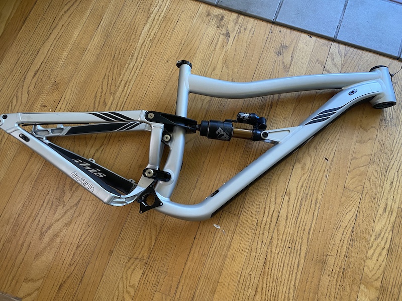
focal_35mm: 26
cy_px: 150
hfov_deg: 67.3
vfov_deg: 53.1
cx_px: 201
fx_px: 302
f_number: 1.8
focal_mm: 4.25
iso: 200
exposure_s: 1/60
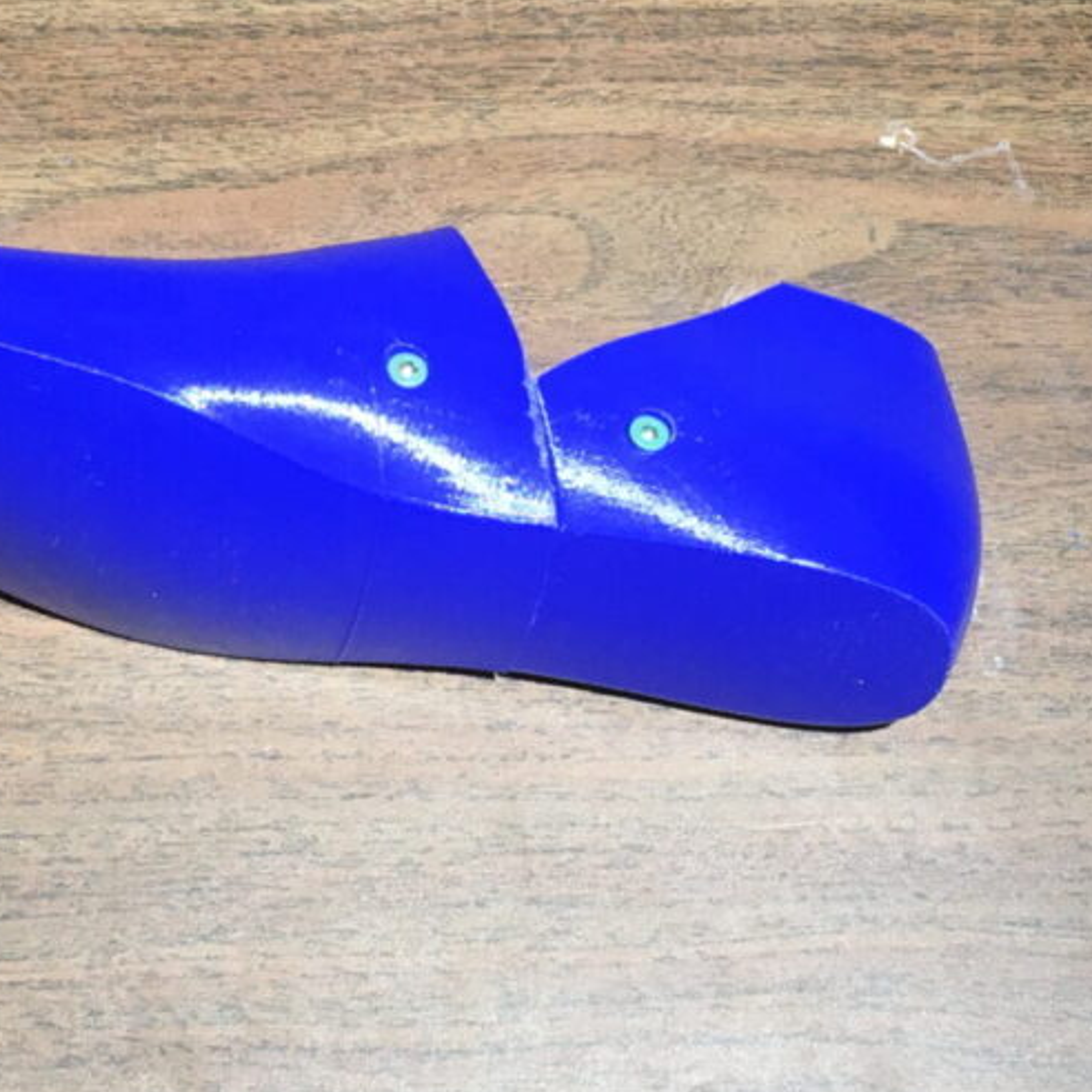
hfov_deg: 41.5
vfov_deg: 41.7
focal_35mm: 40
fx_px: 1428
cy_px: 462
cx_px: 393
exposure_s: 1/30
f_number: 2.2
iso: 32
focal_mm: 4.15
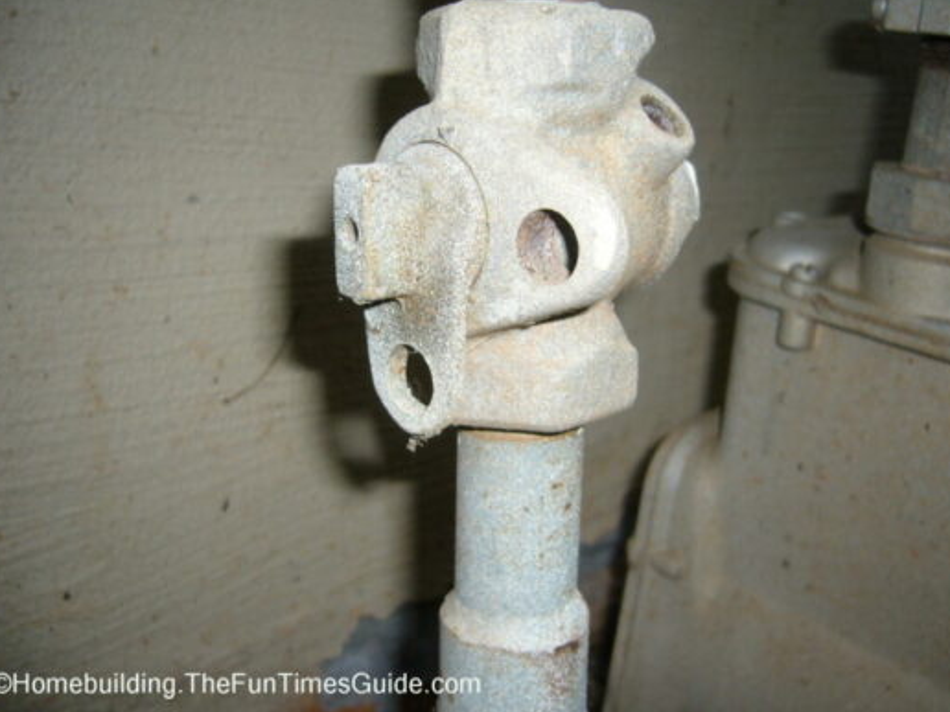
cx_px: 492
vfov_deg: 37.7
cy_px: 333
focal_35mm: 38
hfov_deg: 49.0
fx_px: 1043
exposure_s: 1/60
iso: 100
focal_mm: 5.8
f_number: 2.8
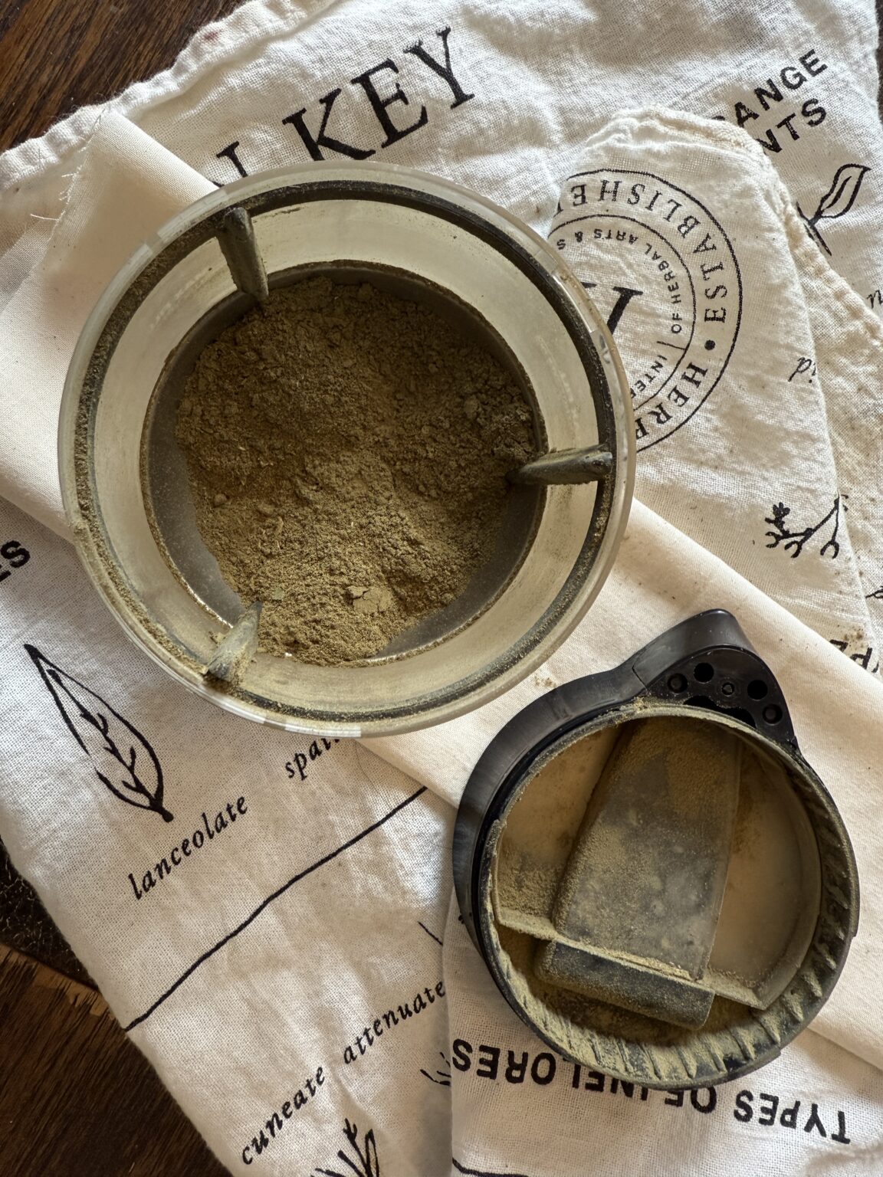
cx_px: 442
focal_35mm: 24
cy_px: 588
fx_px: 816
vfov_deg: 71.6
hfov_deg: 56.8
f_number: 2.2
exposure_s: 1/99
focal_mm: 2.22
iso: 200
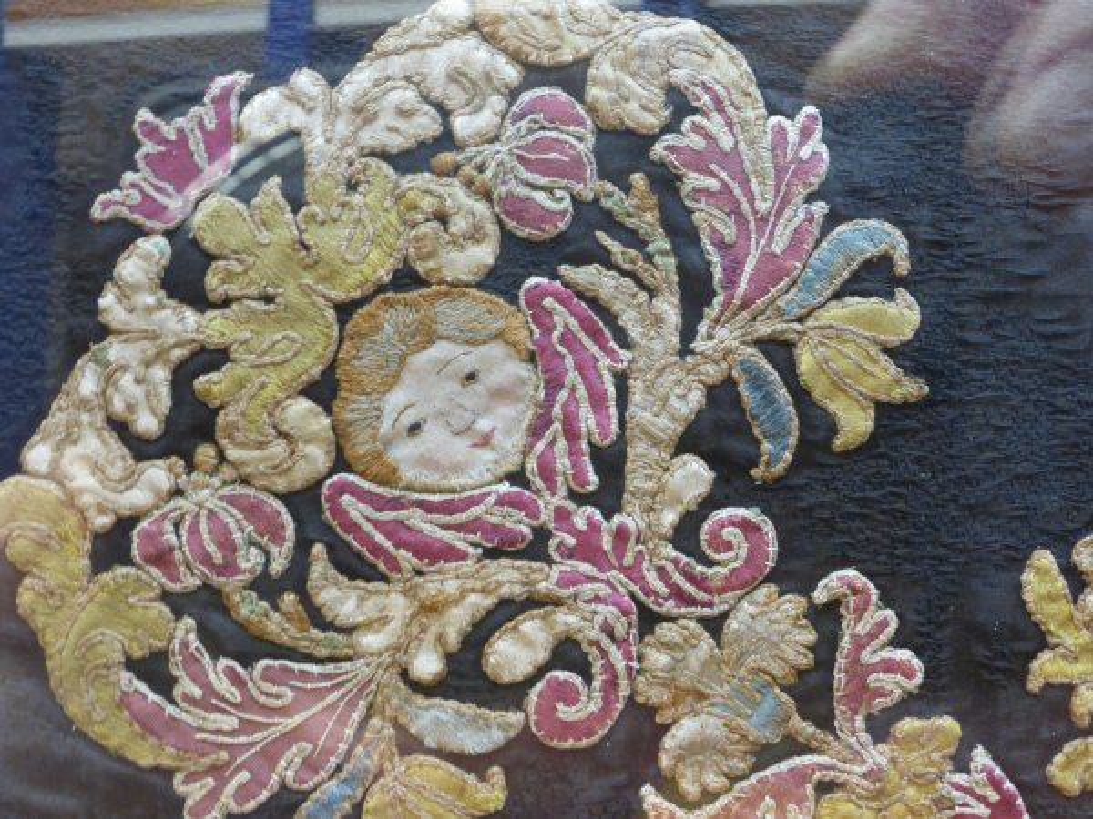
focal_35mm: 53
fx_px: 1673
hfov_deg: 36.2
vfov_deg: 27.5
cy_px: 410
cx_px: 546
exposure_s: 1/8
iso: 400
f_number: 4.4
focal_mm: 9
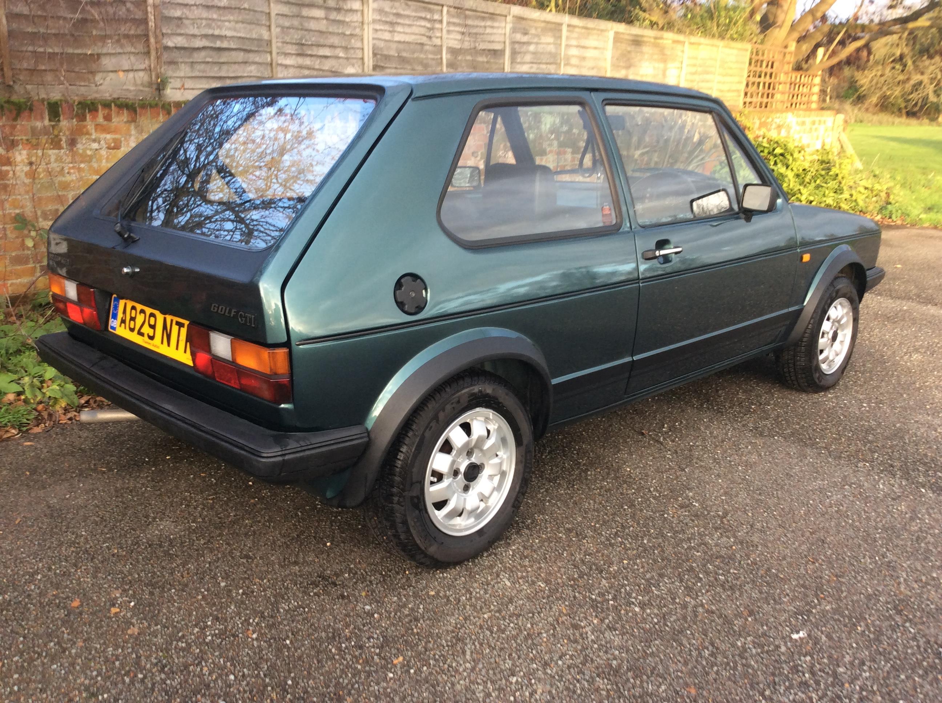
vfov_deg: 44.1
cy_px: 352
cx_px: 471
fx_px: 870
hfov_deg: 56.9
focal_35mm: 32
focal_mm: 3.3
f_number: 2.4
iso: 40
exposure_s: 1/50
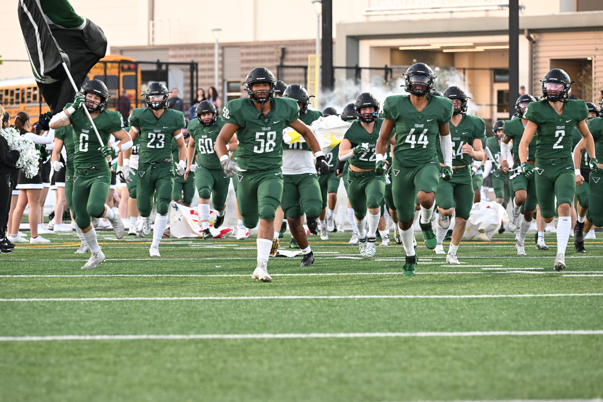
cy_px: 201
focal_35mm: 165
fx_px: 2764
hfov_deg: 12.5
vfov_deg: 8.3
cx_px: 302
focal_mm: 165
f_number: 4.5
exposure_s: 1/640
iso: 2500
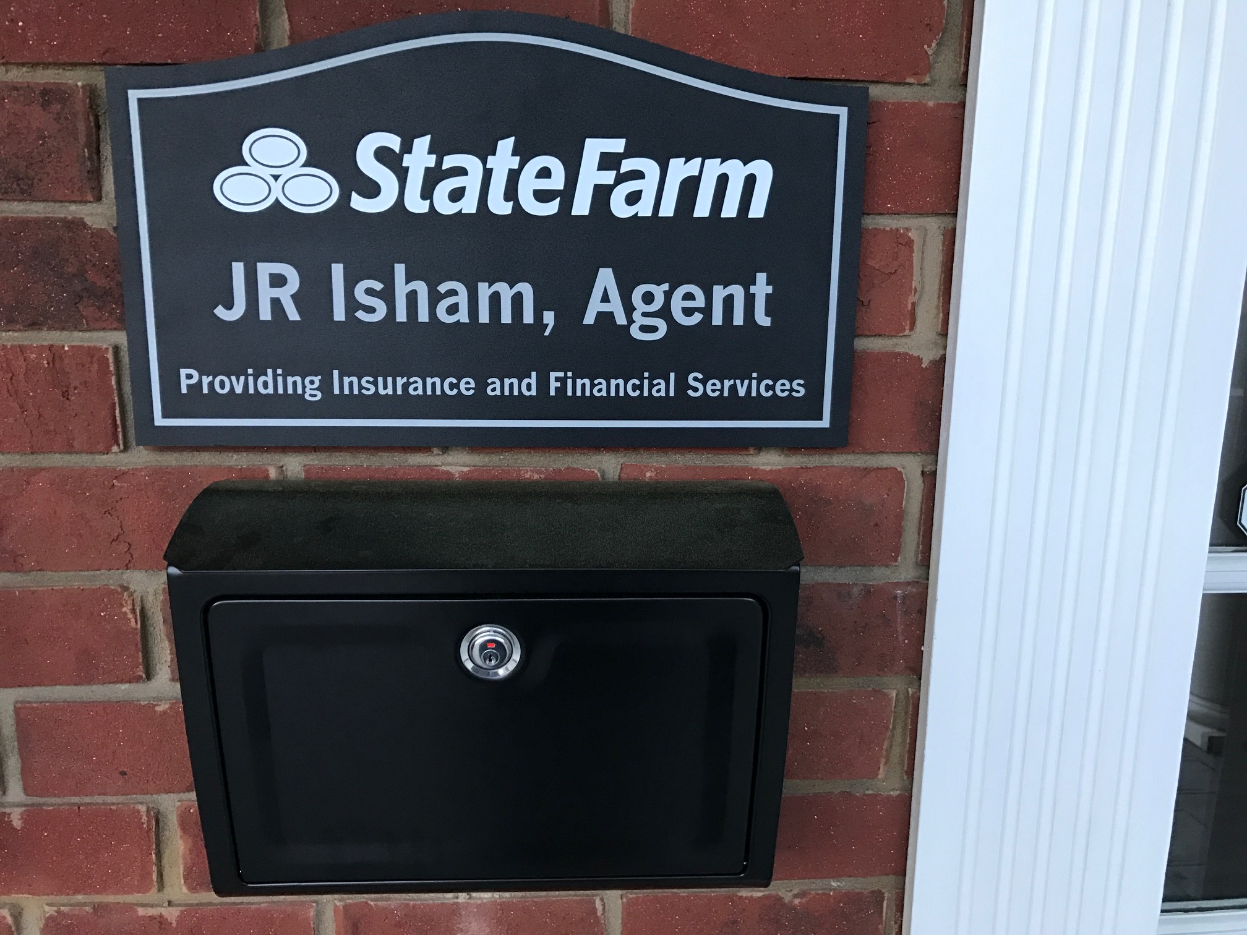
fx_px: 1009
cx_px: 624
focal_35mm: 28
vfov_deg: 49.7
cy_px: 468
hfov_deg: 63.4
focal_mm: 3.99
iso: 64
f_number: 1.8
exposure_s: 1/15
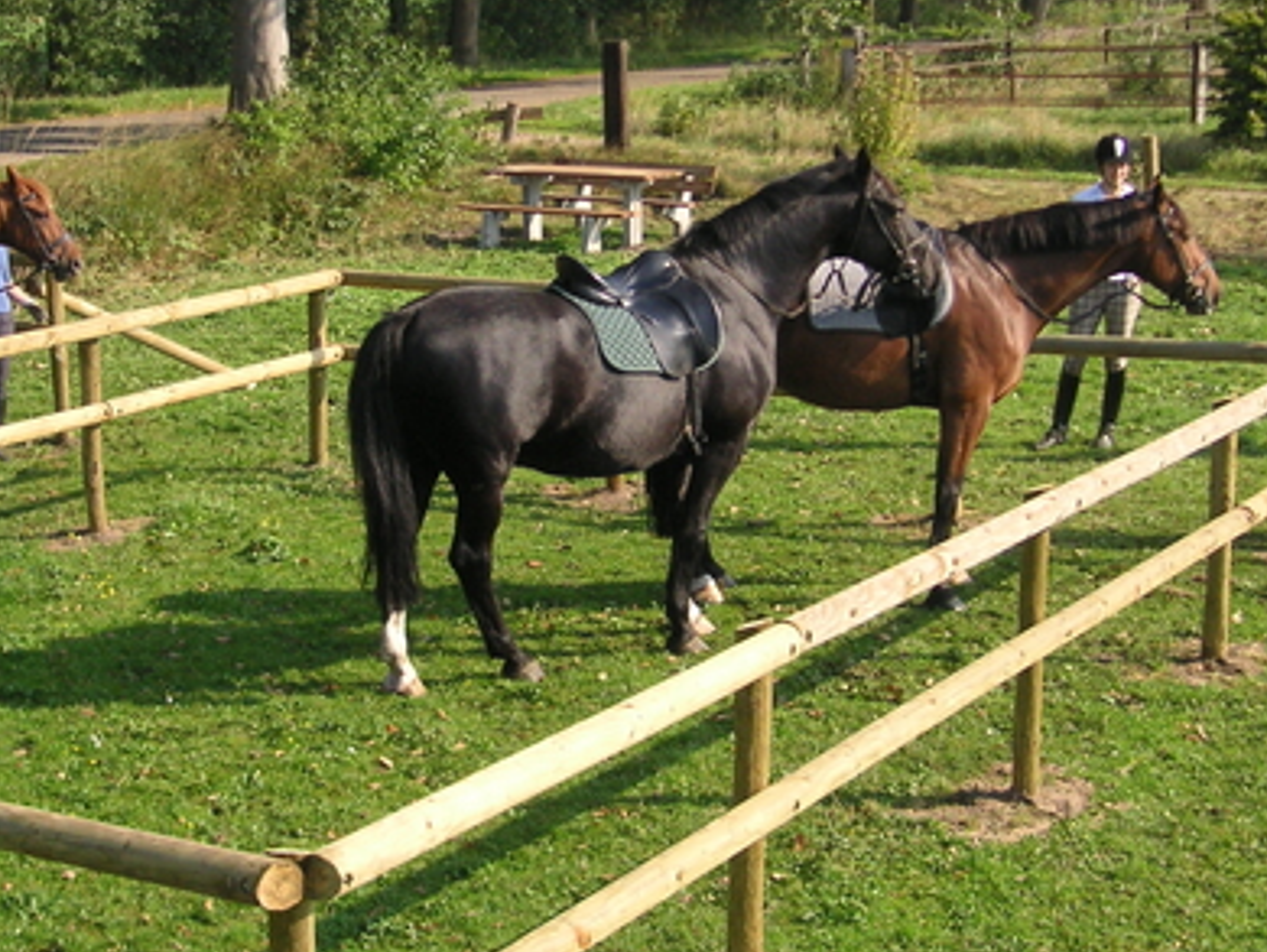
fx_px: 2527
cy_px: 419
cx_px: 465
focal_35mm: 69
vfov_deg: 21.3
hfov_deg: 28.0
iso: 50
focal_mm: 6.1
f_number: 2.8
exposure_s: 1/500
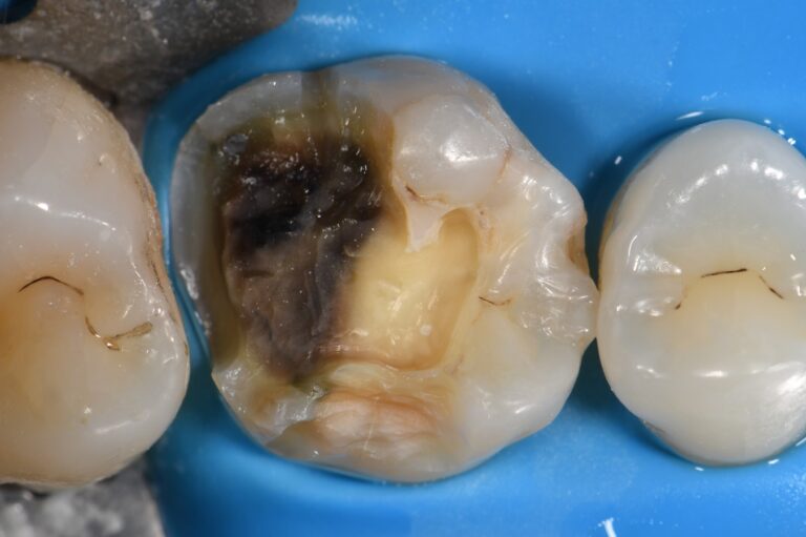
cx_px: 403
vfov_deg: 8.7
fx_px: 3513
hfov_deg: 13.1
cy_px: 268
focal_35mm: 157
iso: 200
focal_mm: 105
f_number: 32
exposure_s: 1/160
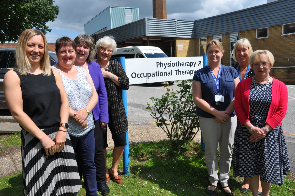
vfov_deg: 43.5
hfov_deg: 62.0
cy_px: 98
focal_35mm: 30
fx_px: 246
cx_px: 148
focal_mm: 20
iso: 200
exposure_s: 1/400
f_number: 10
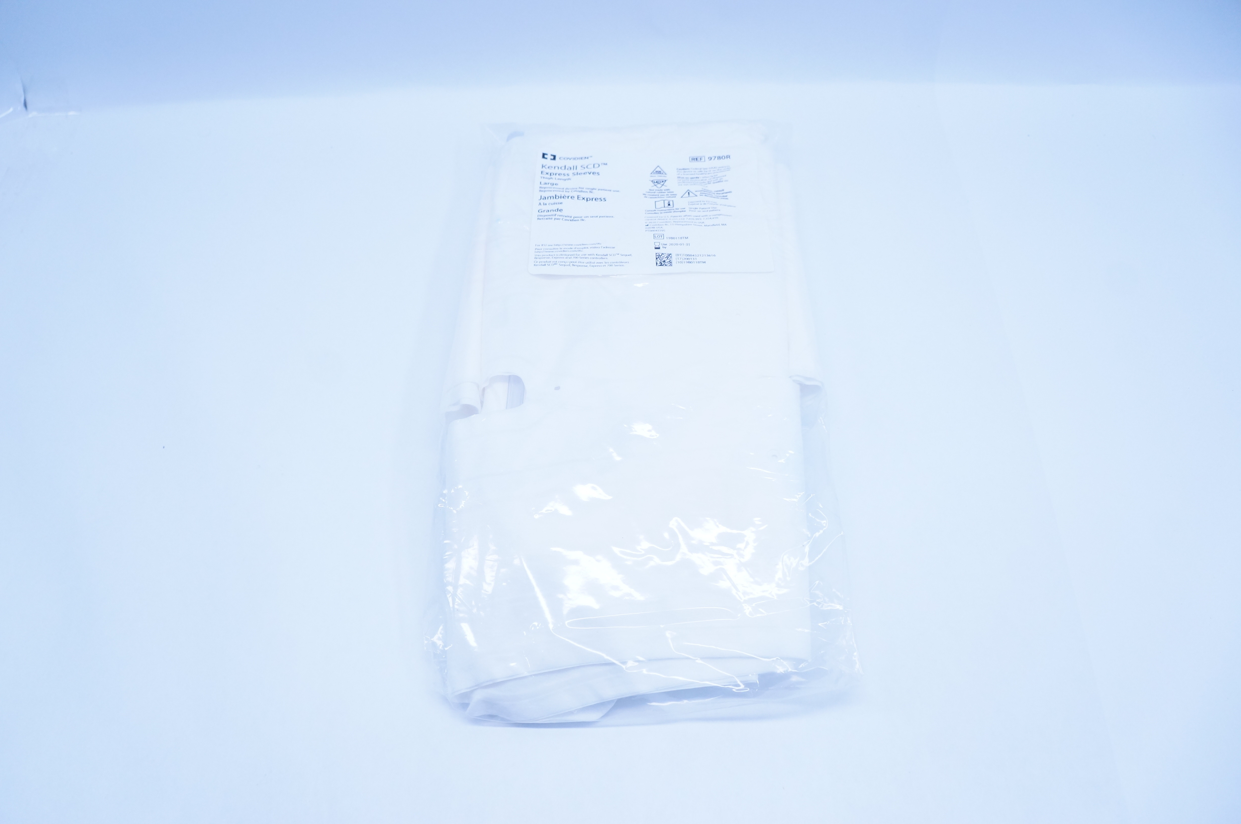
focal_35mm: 27
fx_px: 930
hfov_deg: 67.4
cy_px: 412
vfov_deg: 47.8
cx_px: 620
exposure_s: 1/200
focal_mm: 18
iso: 800
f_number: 5.6
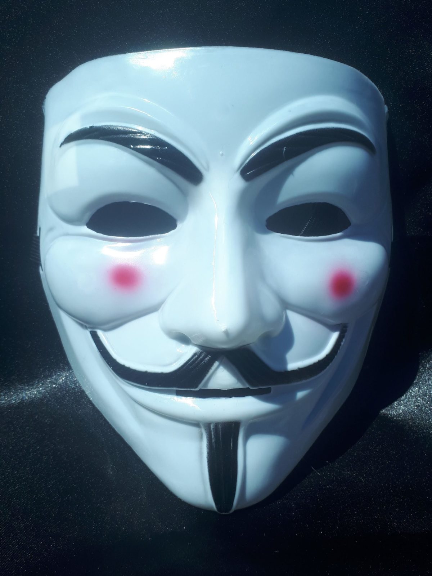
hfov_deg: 51.4
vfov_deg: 65.3
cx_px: 216
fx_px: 449
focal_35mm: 27
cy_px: 288
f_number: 1.9
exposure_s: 1/1908
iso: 40
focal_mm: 3.6
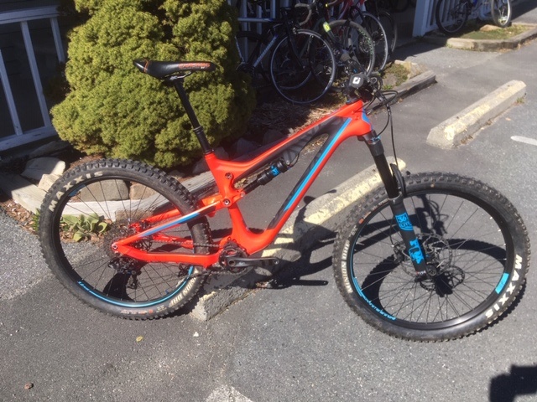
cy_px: 201
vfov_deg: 48.2
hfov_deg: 61.7
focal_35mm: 29
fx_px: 450
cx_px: 268
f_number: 2.2
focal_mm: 4.15
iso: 25
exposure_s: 1/1054
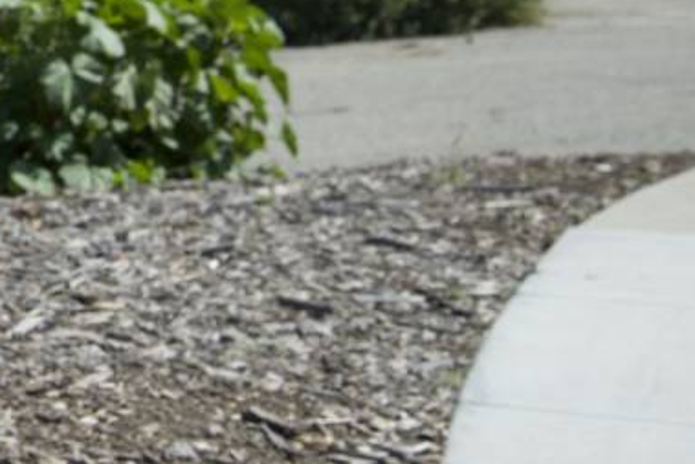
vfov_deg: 9.7
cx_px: -257
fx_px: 2704
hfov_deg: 14.0
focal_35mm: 140
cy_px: -83
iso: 320
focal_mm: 45
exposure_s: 1/400
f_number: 10
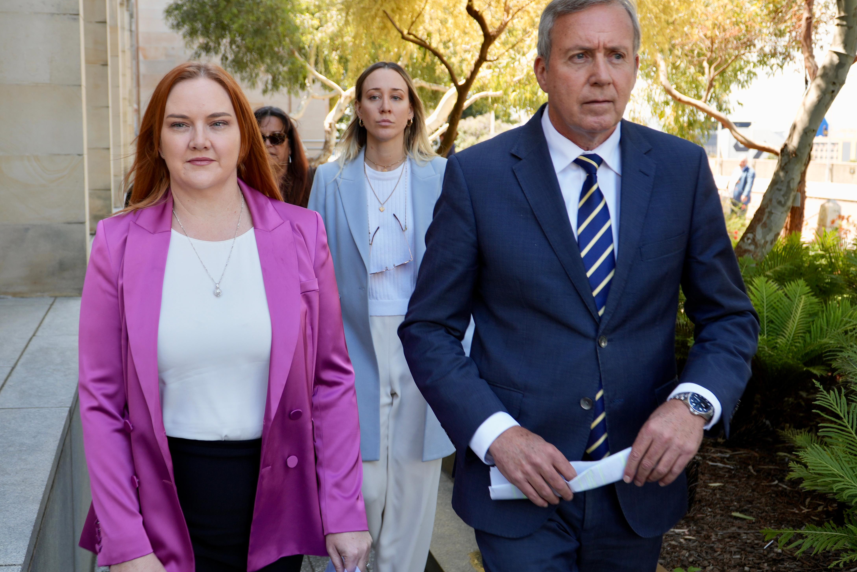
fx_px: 942
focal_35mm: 40
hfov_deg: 48.8
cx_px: 372
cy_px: 283
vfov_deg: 33.7
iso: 100
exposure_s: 1/100
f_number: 4
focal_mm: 23
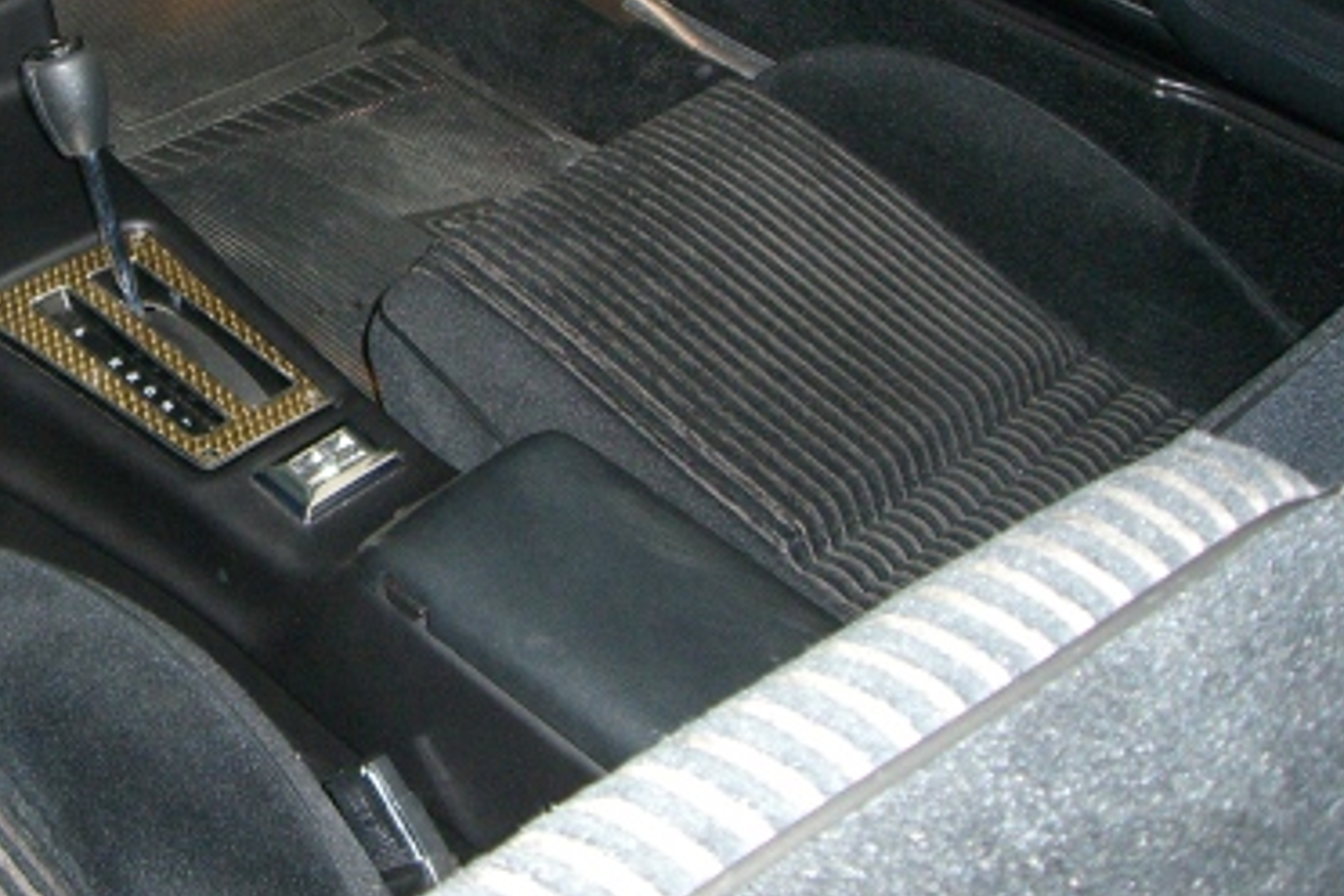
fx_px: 2538
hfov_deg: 28.8
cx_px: 213
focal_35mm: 68
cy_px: 123
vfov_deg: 19.7
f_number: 2.7
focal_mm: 6.2
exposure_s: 1/60
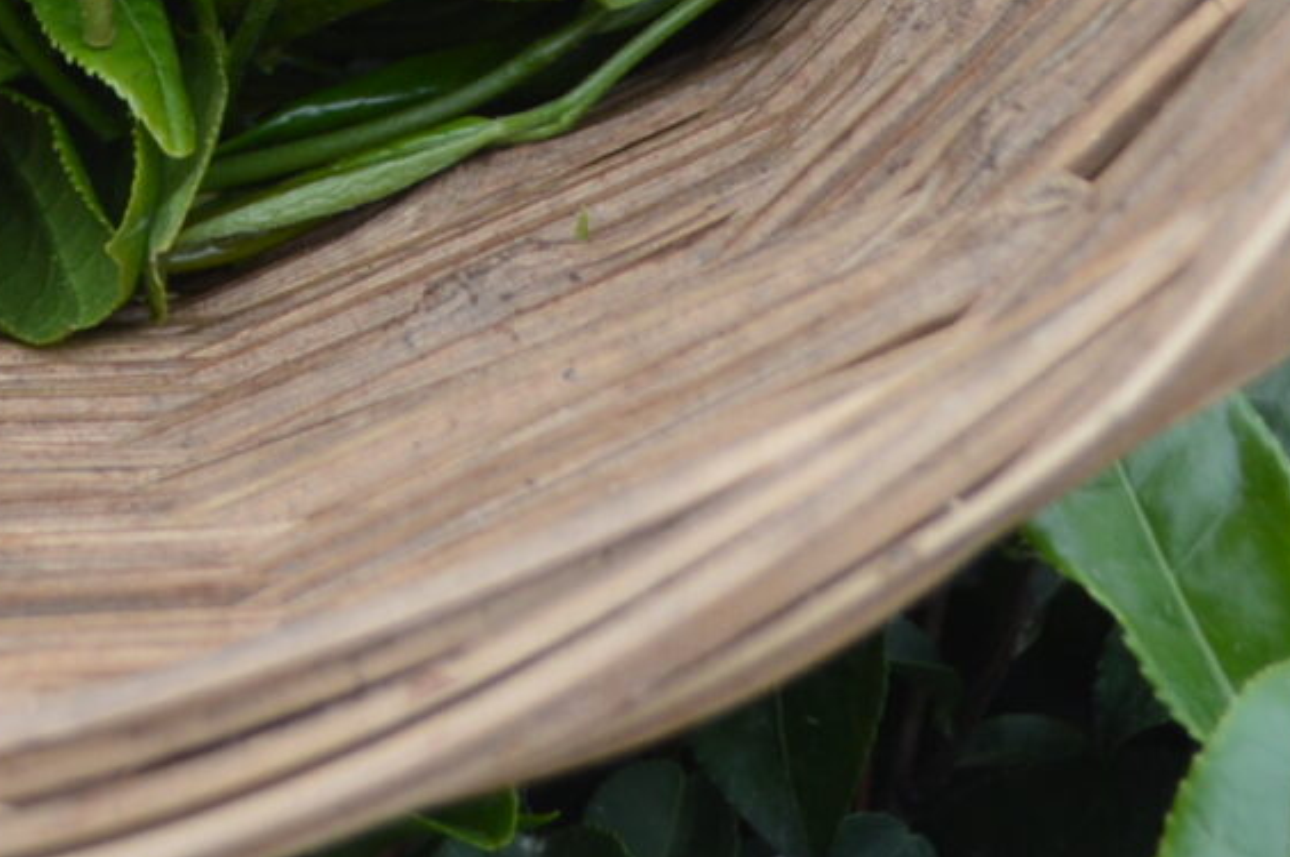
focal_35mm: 238
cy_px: -996
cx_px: -144
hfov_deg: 8.6
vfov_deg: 5.6
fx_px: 8530
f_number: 5.6
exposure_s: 1/125
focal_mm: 35
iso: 200
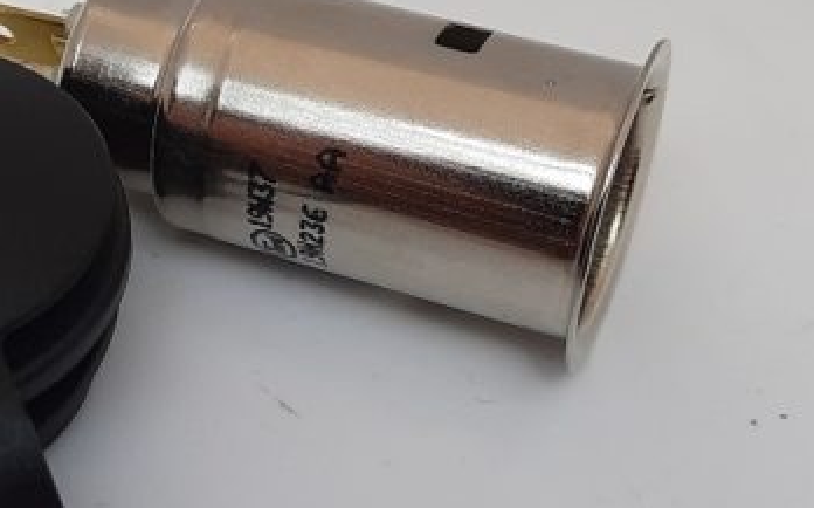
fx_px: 1729
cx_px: 260
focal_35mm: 78
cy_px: 288
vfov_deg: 16.7
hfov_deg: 26.3
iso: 32
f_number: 2
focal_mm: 4.6
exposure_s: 1/318
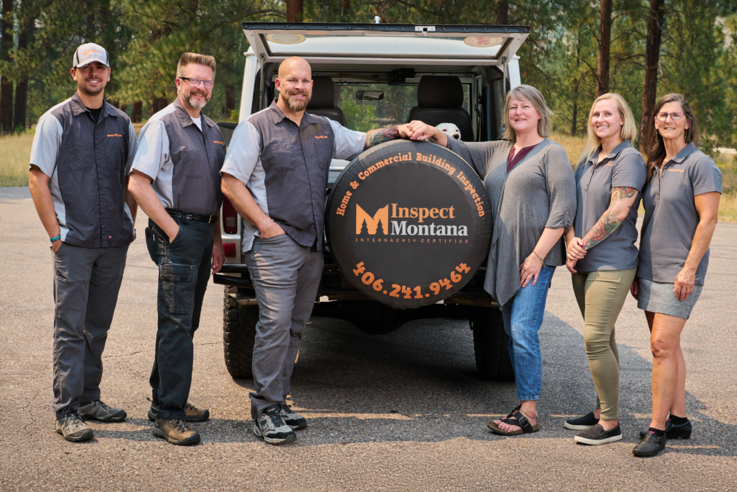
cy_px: 244
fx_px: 1208
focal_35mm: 59
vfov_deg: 23.0
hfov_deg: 33.9
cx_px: 374
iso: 50
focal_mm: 58
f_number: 7.1
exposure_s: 1/250
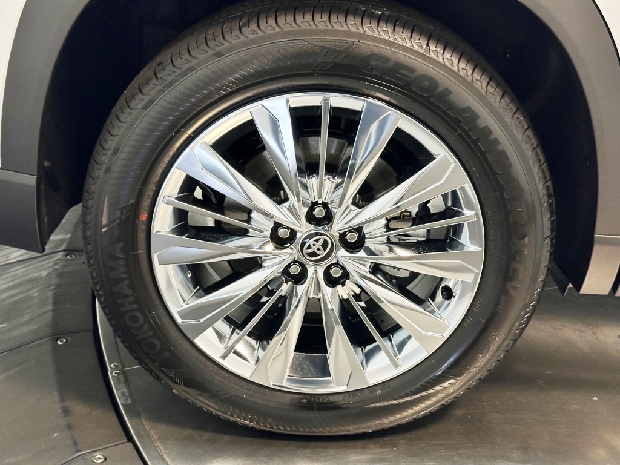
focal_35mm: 48
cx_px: 310
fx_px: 860
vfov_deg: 30.3
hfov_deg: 39.7
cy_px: 232
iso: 400
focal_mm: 6.86
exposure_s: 1/30
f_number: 1.78
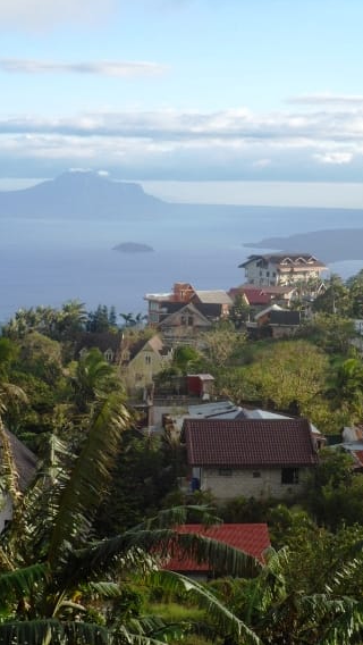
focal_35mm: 66
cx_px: 170
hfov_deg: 18.3
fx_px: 1128
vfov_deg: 31.9
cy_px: 321
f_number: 5.2
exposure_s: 1/180
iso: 80
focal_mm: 11.2
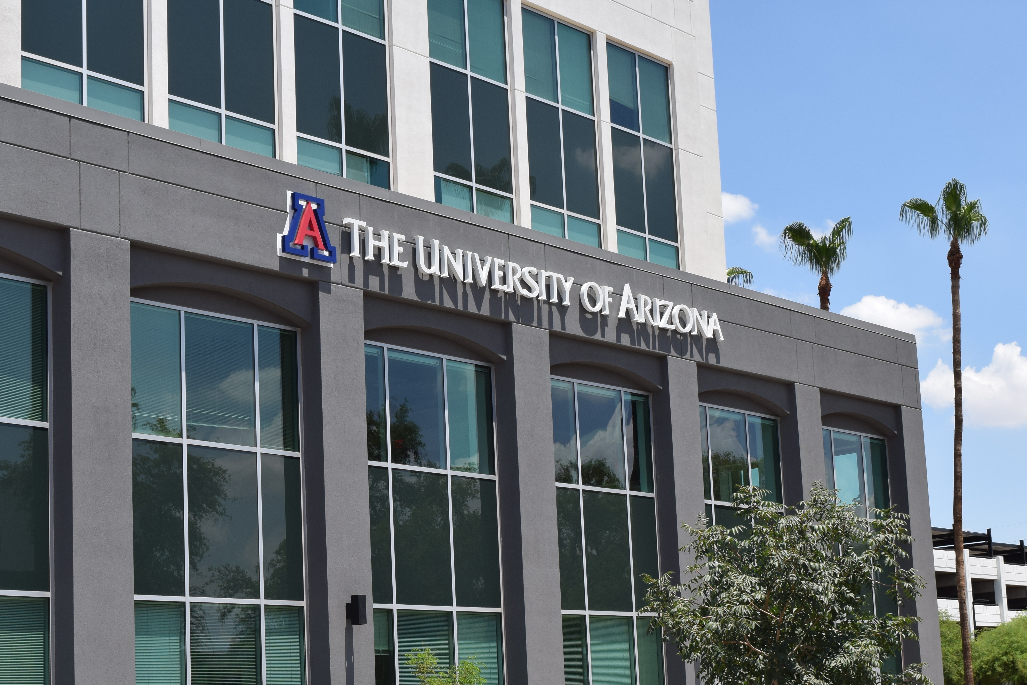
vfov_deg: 21.1
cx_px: 546
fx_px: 1826
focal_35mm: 64
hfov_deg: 31.4
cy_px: 467
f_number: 10
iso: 200
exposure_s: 1/400
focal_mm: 30
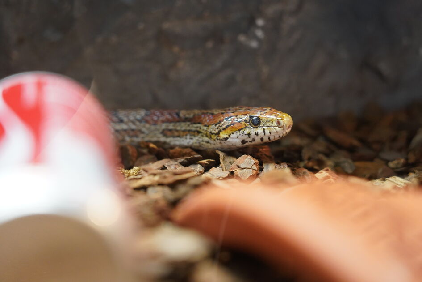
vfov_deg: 13.0
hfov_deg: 19.5
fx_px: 1231
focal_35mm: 105
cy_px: 141
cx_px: 211
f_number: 4
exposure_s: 1/160
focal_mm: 105
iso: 6400
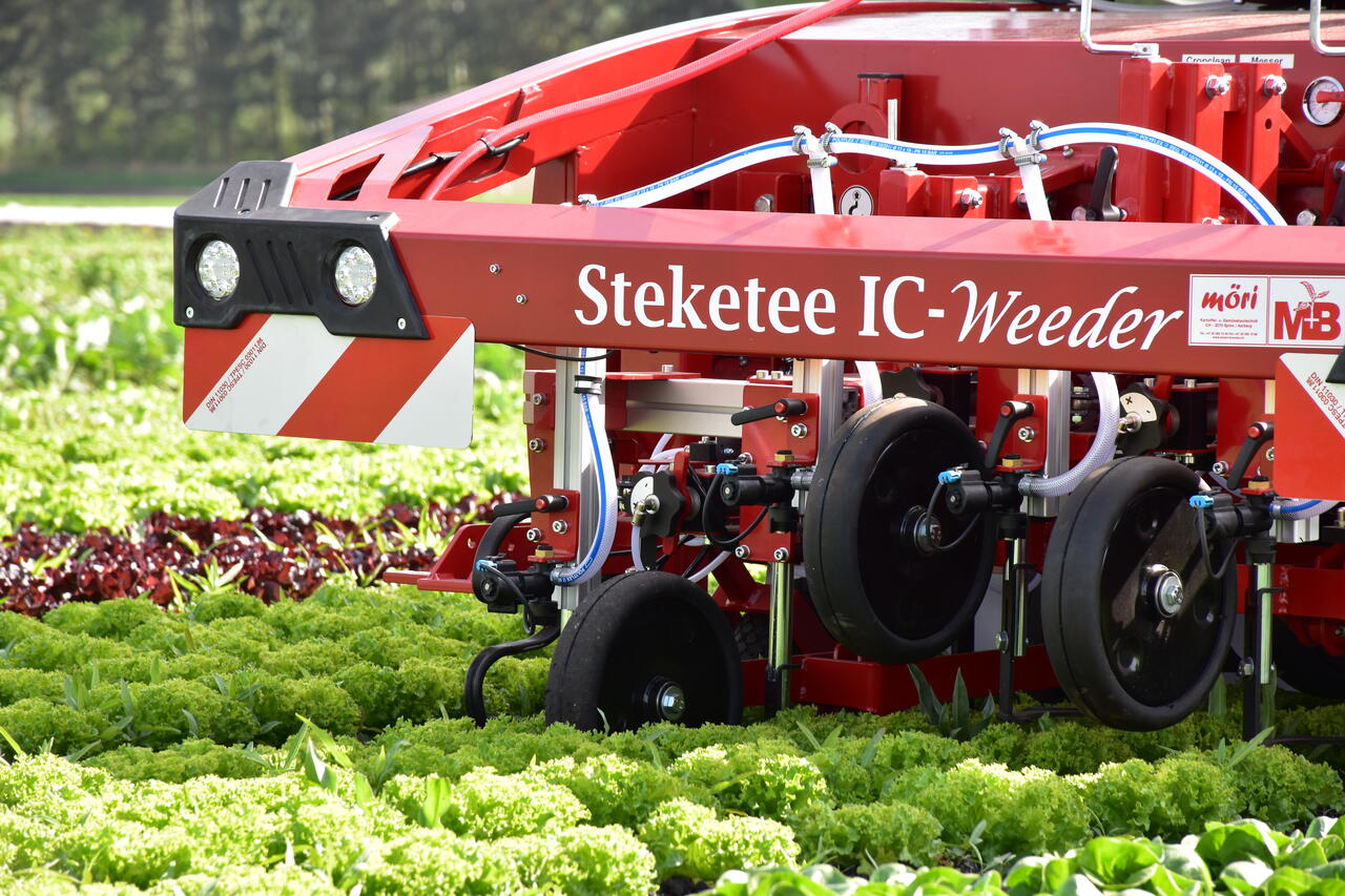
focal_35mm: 210
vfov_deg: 6.5
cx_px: 672
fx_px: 7844
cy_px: 448
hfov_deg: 9.8
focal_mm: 140
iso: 400
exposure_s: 1/200
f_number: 10
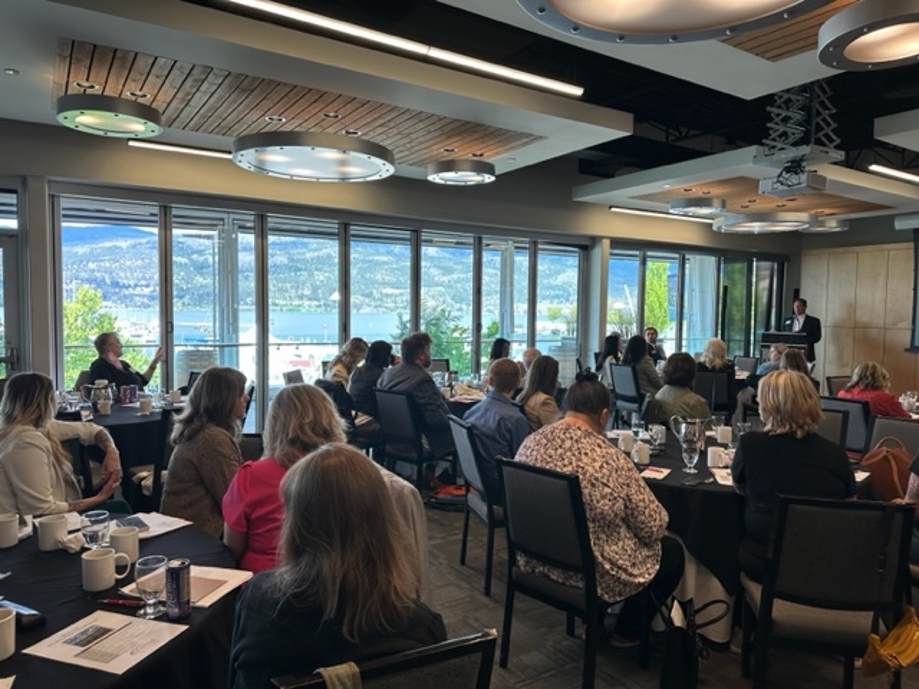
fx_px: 637
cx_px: 460
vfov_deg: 56.8
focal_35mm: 24
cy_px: 344
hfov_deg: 71.6
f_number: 1.78
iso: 64
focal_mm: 6.86
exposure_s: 1/188
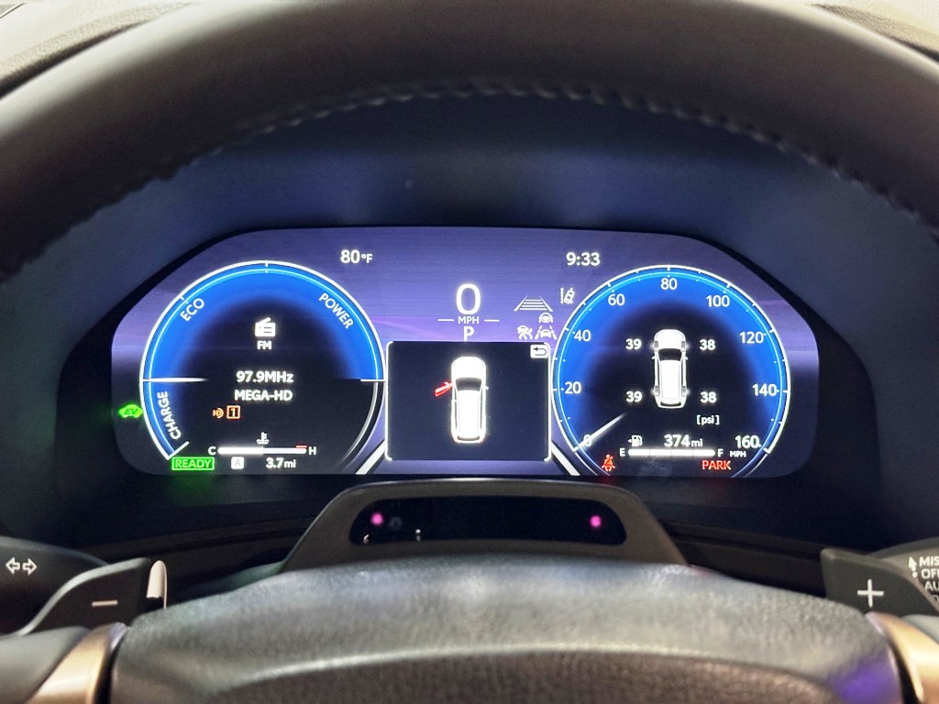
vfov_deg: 30.3
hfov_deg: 39.7
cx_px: 470
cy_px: 352
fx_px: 1302
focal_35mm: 48
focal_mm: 6.86
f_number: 1.78
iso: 500
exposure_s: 1/30
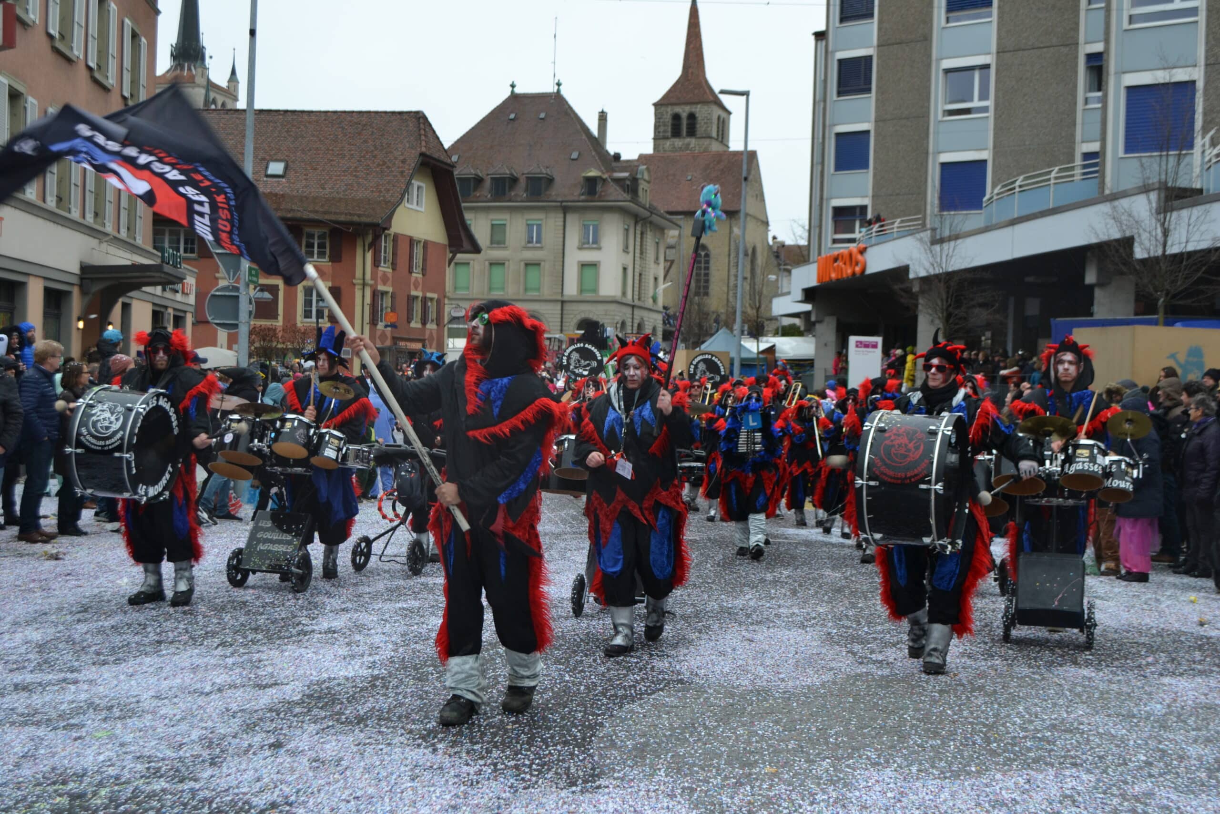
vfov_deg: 34.2
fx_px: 1322
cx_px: 610
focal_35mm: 39
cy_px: 407
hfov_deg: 49.6
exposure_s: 1/125
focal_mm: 26
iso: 250
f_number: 5.6
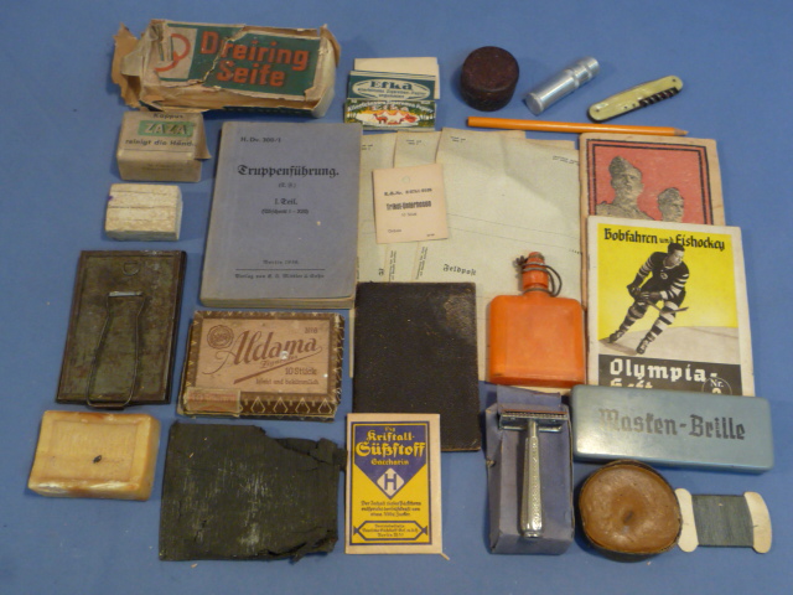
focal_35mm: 35
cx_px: 396
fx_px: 802
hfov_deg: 52.6
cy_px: 298
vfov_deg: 40.7
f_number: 3.3
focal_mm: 4.7
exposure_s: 1/30
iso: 200
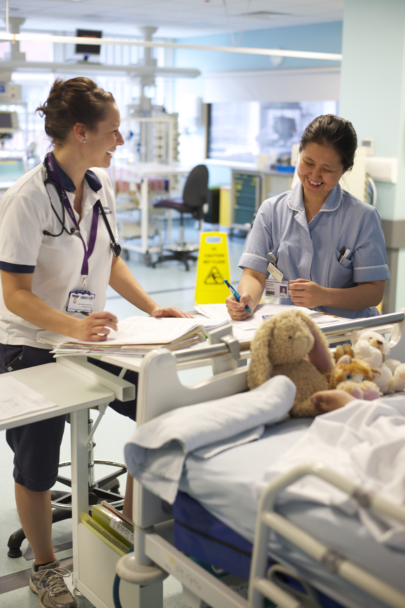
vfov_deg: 39.6
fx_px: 845
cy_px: 304
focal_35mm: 50
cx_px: 202
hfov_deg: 27.0
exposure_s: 1/60
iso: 1000
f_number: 2.8
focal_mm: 50
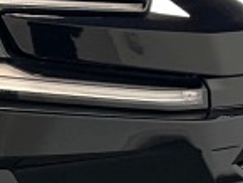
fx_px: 1187
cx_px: -96
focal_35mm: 169
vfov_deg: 8.8
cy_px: 107
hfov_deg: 11.3
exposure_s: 1/60
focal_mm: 6.86
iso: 400
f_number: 1.78
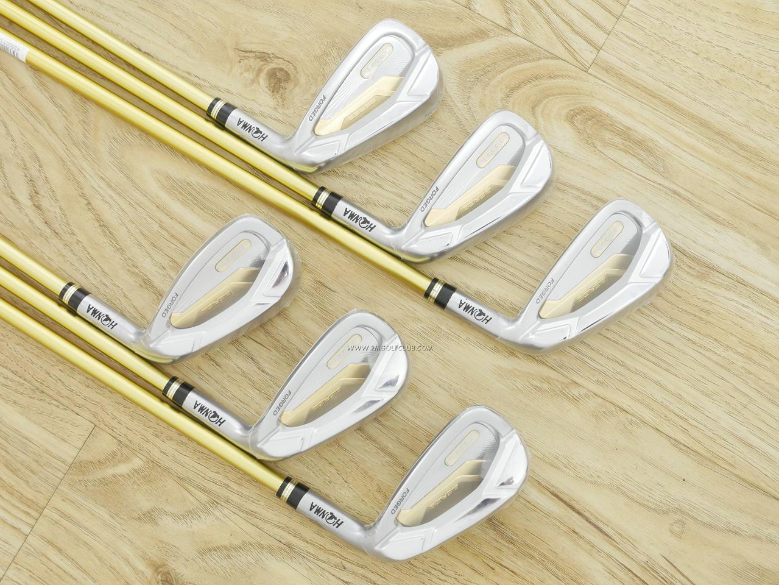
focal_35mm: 50
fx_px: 1126
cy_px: 292
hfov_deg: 38.2
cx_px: 390
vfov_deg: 29.1
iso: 1600
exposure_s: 1/40
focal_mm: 25
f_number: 4.5
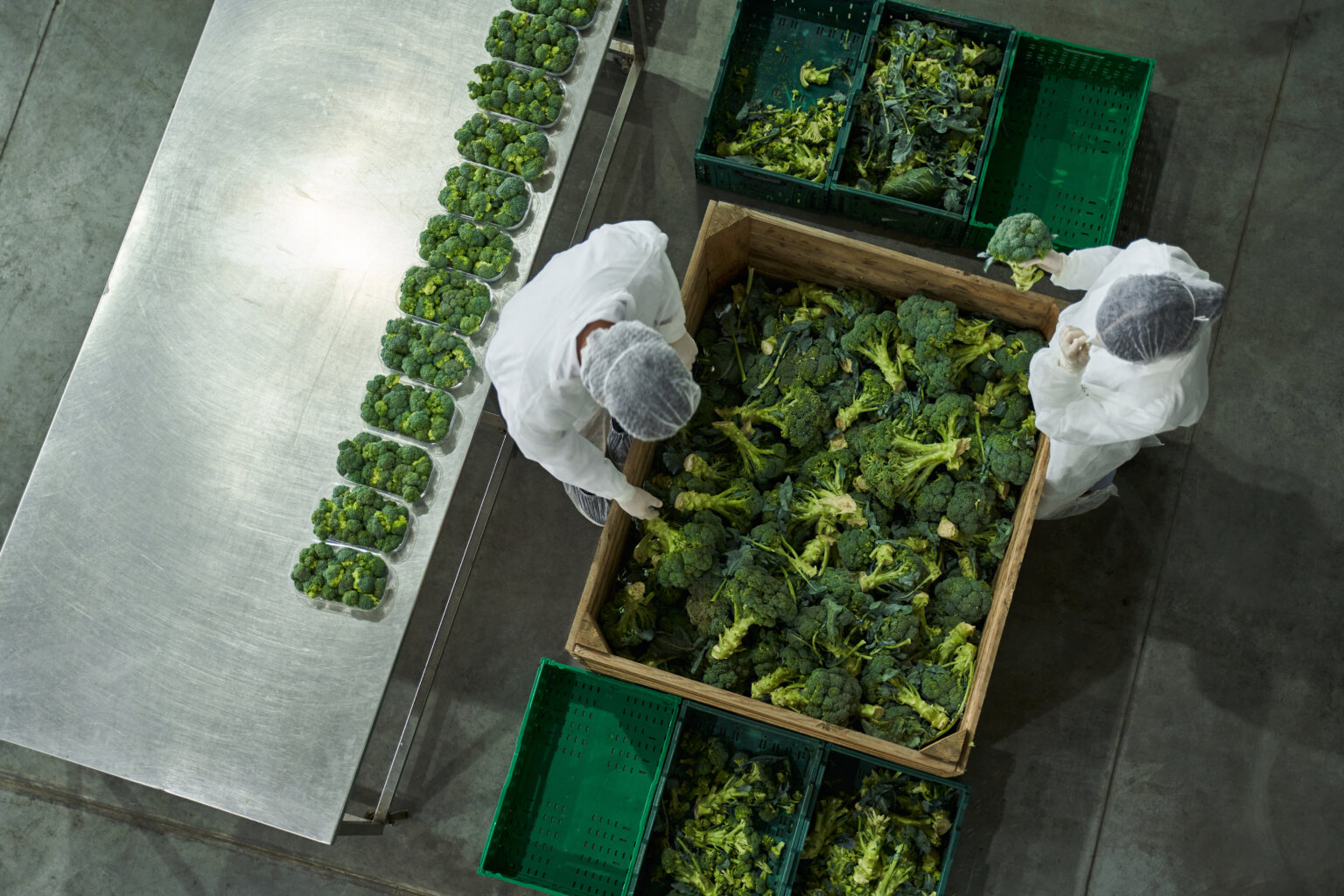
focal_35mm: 51
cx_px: 672
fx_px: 1904
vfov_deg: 26.5
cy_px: 448
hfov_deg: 38.9
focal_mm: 51
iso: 640
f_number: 2.8
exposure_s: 1/125
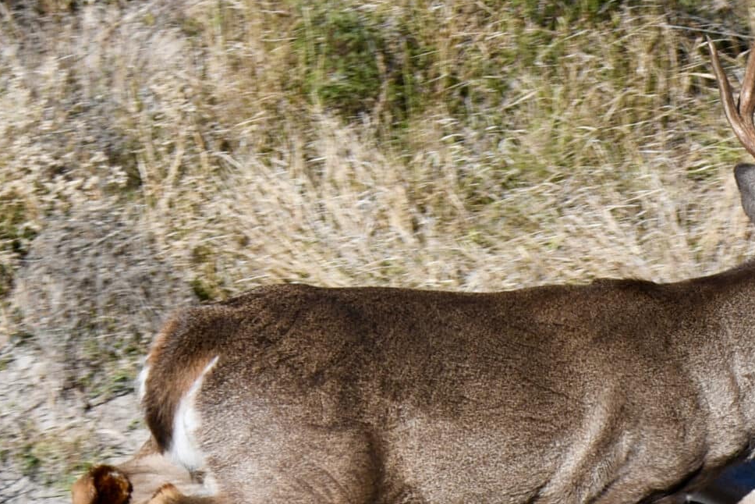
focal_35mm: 595
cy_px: 221
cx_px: 751
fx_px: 12481
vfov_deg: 2.3
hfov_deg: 3.5
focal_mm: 150
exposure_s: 1/800
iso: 100
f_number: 5
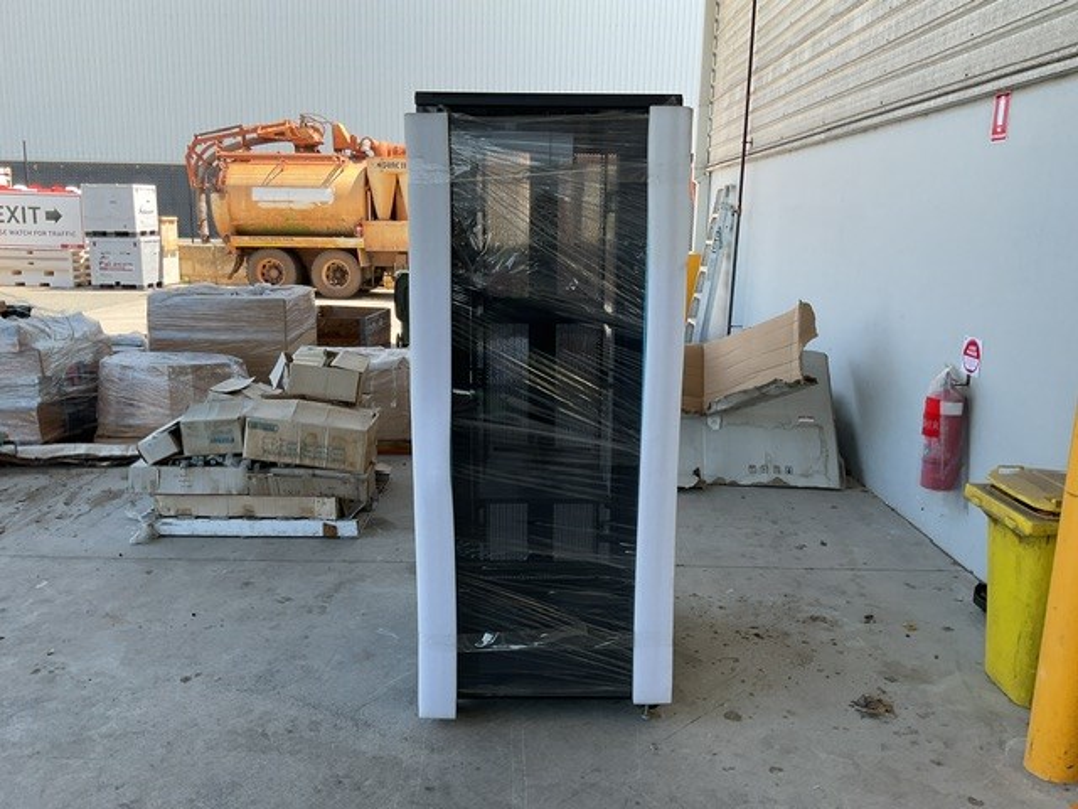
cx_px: 539
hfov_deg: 61.7
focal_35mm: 29
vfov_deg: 48.2
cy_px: 404
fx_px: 903
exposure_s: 1/292
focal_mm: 3
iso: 16
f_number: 1.8
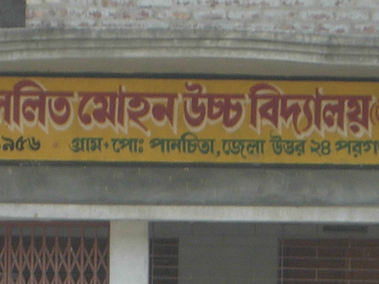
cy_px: 437
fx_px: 5518
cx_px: -51
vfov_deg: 2.9
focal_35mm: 504
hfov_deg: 3.9
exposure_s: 1/114
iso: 50
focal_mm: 26.3
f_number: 5.3
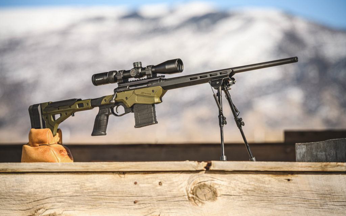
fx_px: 1640
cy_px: 107
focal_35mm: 174
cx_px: 173
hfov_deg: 12.0
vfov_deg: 7.5
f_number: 4
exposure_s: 1/800
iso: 64
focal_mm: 170
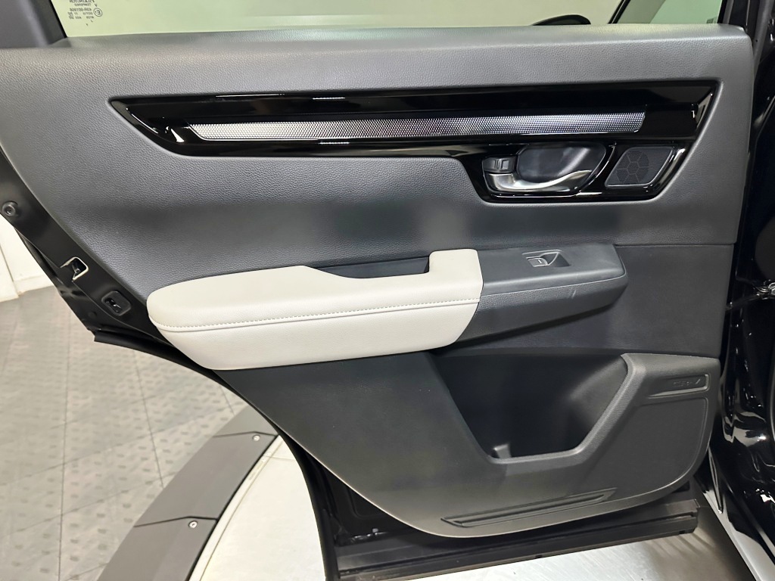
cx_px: 388
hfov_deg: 71.6
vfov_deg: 56.8
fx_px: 537
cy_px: 290
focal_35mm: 24
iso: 800
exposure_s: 1/60
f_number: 1.78
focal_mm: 6.86
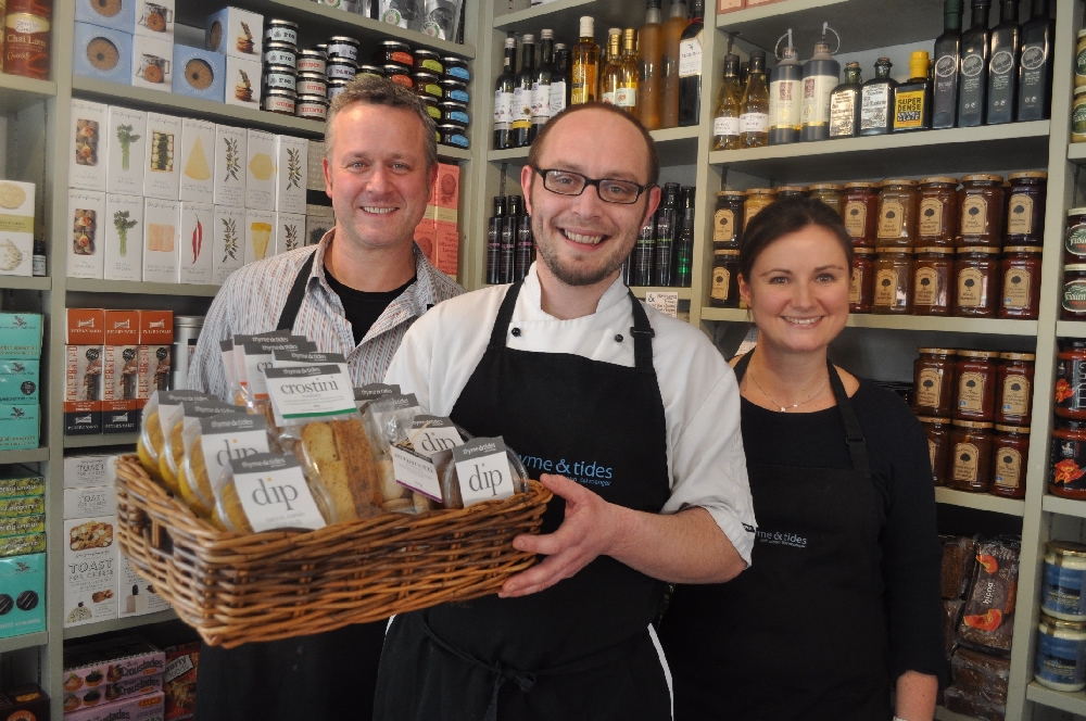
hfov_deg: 62.0
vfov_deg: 43.5
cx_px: 543
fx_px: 904
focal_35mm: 30
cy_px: 360
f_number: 4
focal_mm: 20
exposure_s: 1/60
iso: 500
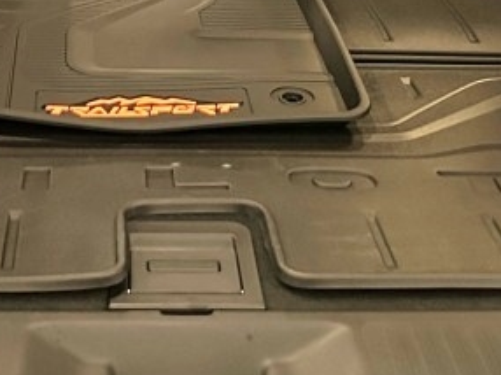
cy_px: -149
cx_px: 170
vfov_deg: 16.0
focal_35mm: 86
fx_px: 1244
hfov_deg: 22.7
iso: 1600
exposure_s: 1/30
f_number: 1.78
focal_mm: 6.86
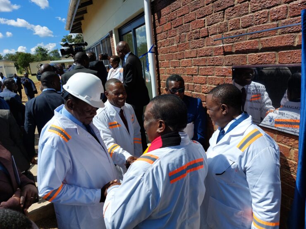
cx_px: 153
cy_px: 114
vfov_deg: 56.8
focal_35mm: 24
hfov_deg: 71.6
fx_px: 212
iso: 25
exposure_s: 1/1739
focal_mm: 5.23
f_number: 1.8
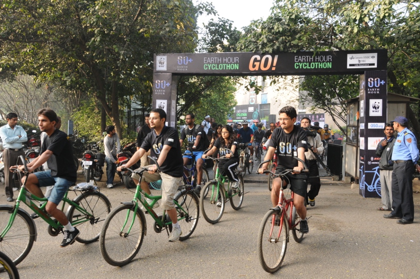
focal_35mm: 32
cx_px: 210
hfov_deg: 59.6
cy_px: 140
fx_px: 367
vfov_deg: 41.6
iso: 640
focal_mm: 21
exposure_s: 1/125
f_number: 8
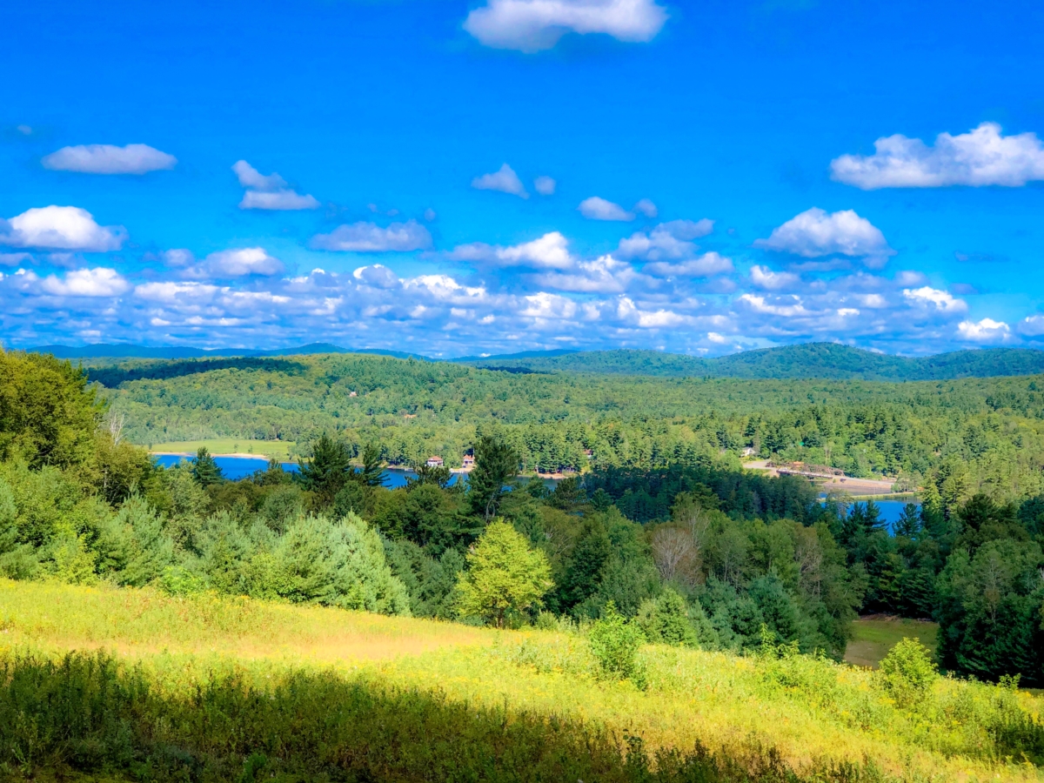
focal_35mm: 57
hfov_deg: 33.8
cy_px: 392
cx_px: 522
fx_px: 1719
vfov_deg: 25.7
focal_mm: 6.6
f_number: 2.8
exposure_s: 1/857
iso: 20
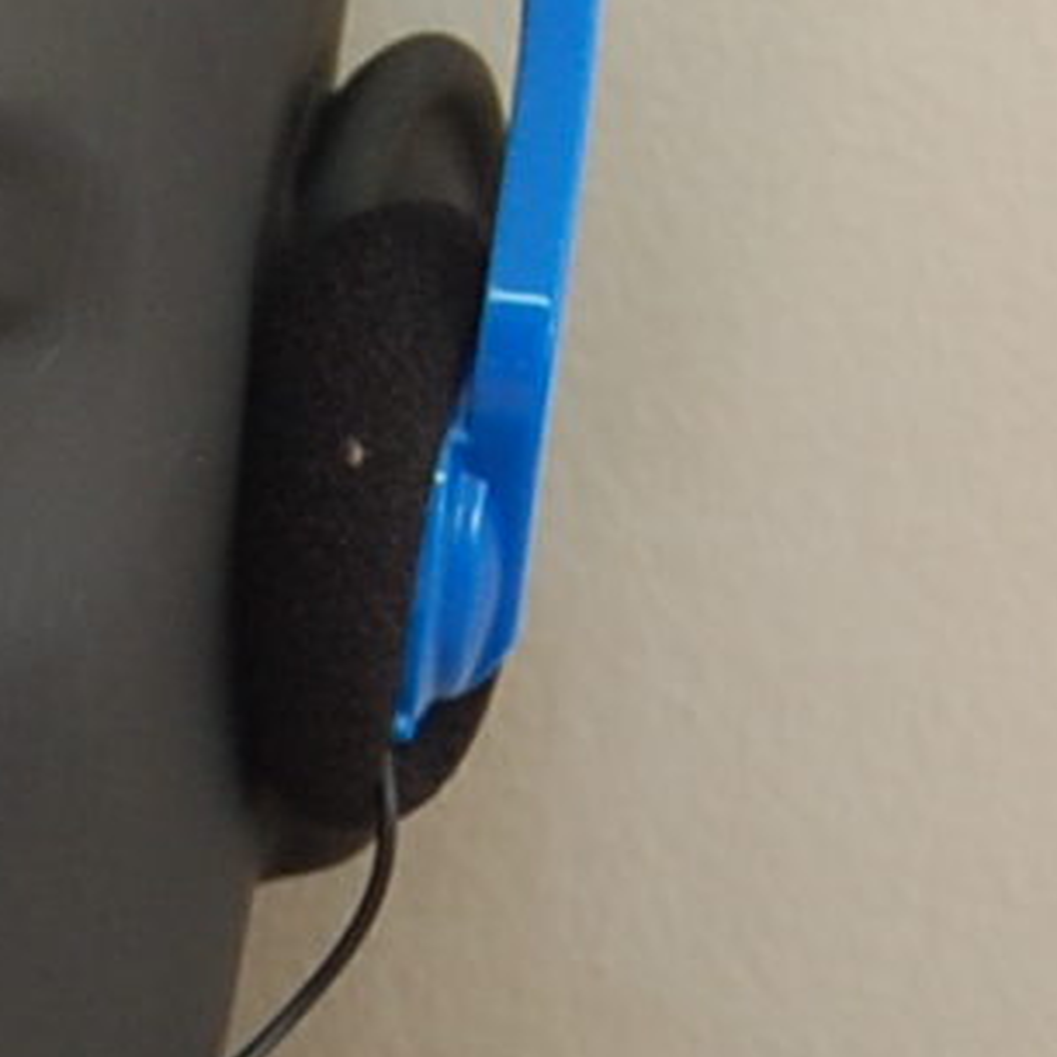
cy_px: 1168
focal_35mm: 292
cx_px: -385
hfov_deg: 5.9
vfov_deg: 6.0
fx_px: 10092
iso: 400
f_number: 4.5
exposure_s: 1/80
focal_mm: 31
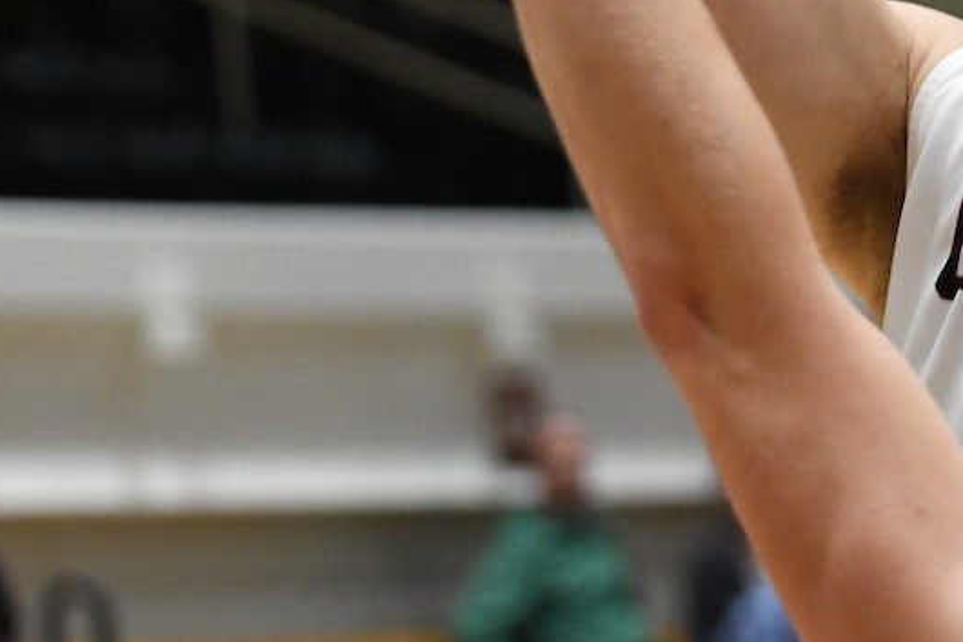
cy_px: 60
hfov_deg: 5.5
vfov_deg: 3.7
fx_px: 10054
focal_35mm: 376
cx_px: 1214
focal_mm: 82
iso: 4000
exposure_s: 1/800
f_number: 3.2
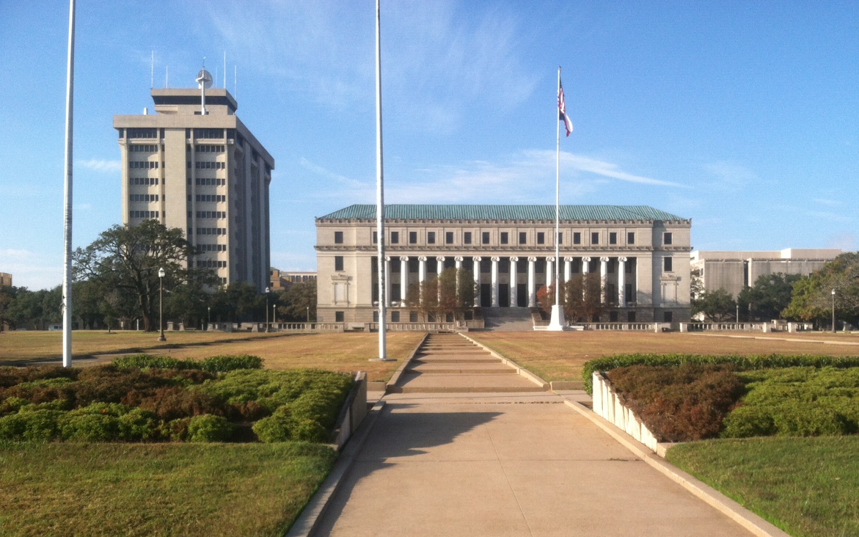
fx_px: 960
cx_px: 467
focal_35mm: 41
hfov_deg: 48.2
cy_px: 334
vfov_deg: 31.1
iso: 80
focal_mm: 3.85
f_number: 2.8
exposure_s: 1/1034
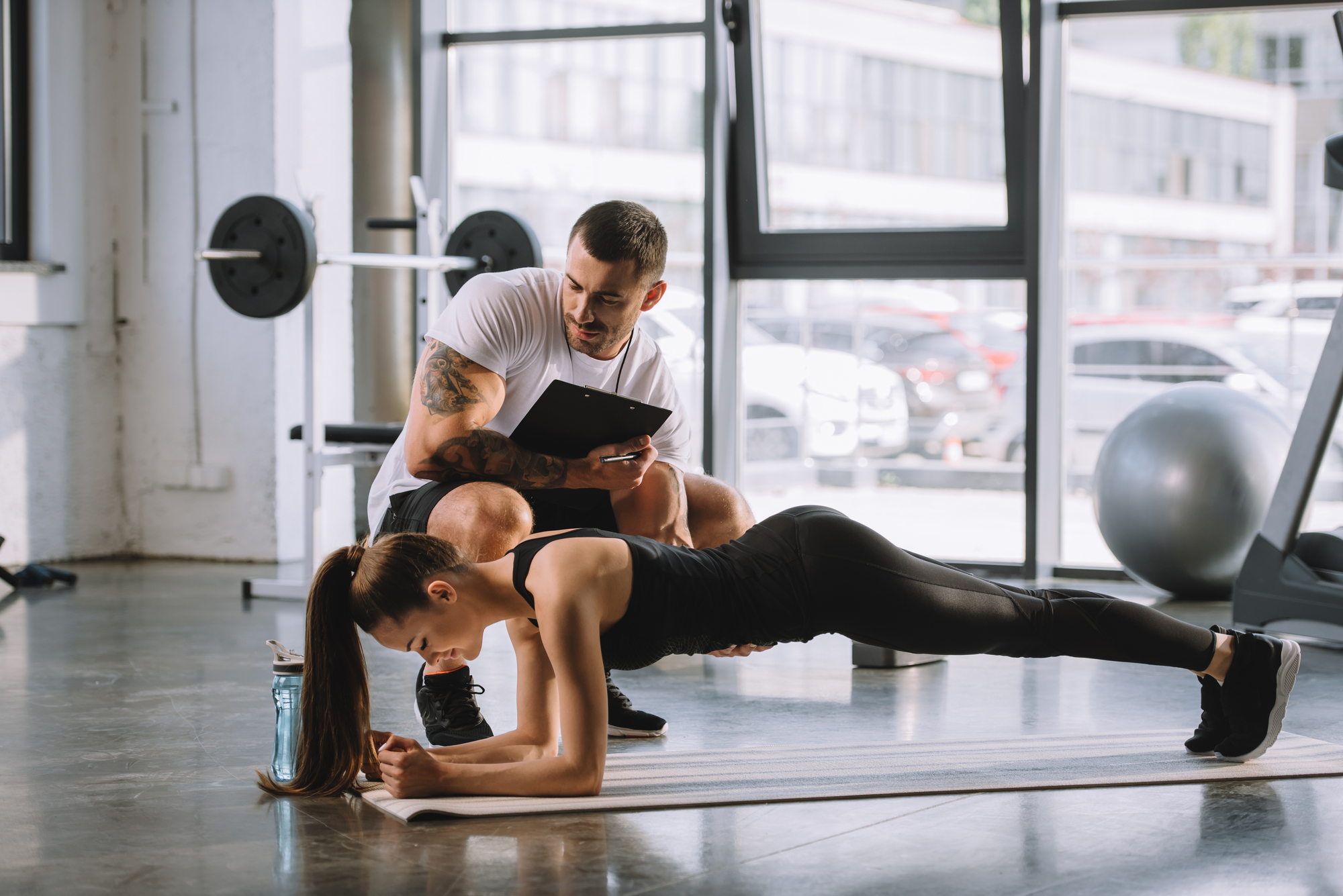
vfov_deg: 14.9
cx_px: 672
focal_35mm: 92
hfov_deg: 22.1
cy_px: 448
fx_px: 3433
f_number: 3.2
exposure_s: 1/200
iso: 160
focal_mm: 92
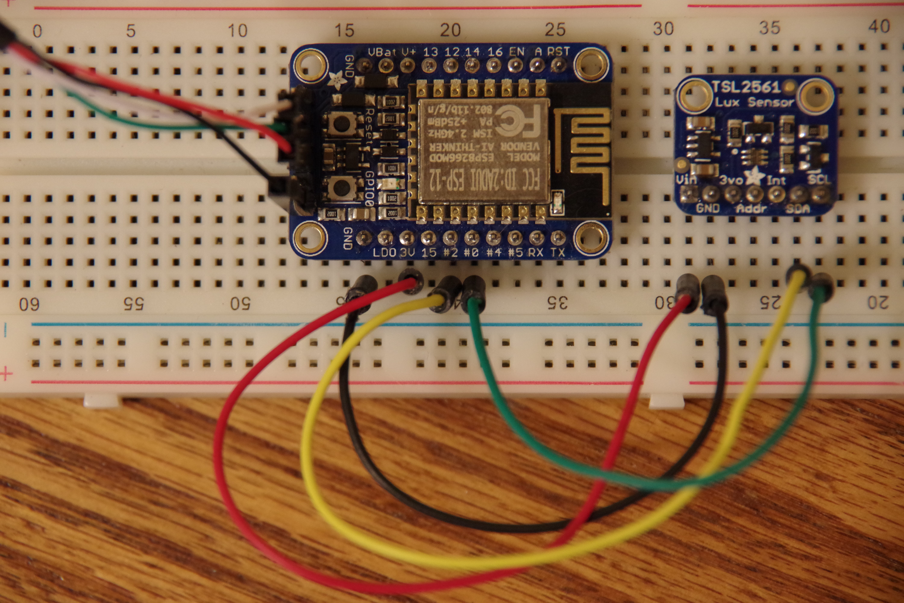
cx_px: 452
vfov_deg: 6.8
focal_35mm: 202
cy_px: 302
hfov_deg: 10.2
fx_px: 5072
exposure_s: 1/50
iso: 3200
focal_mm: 135
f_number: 5.6
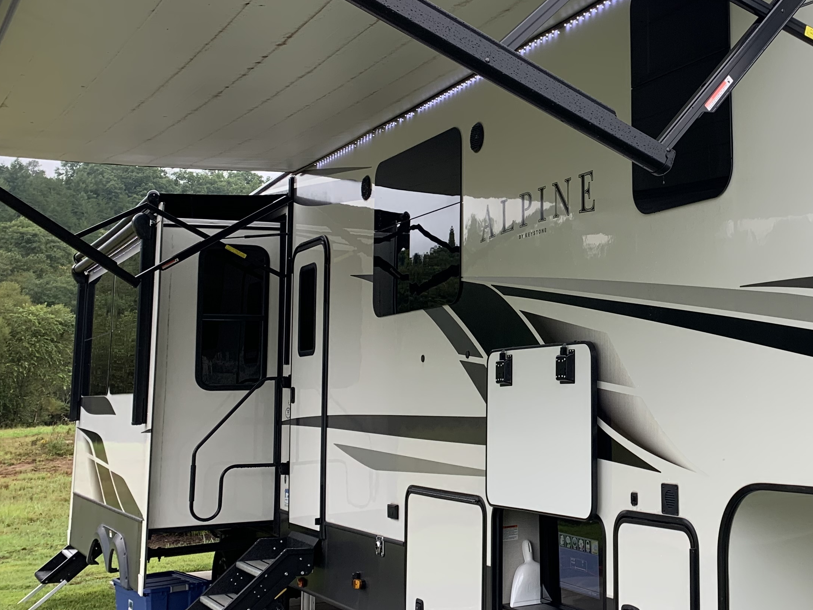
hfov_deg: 37.9
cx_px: 675
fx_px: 1127
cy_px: 257
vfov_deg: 30.2
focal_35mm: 48
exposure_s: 1/121
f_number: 1.8
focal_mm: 4.25
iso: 25
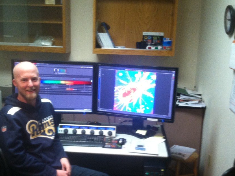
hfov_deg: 38.2
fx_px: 339
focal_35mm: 50
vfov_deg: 28.9
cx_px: 110
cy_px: 113
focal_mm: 3.85
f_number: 2.8
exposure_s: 1/15
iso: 200
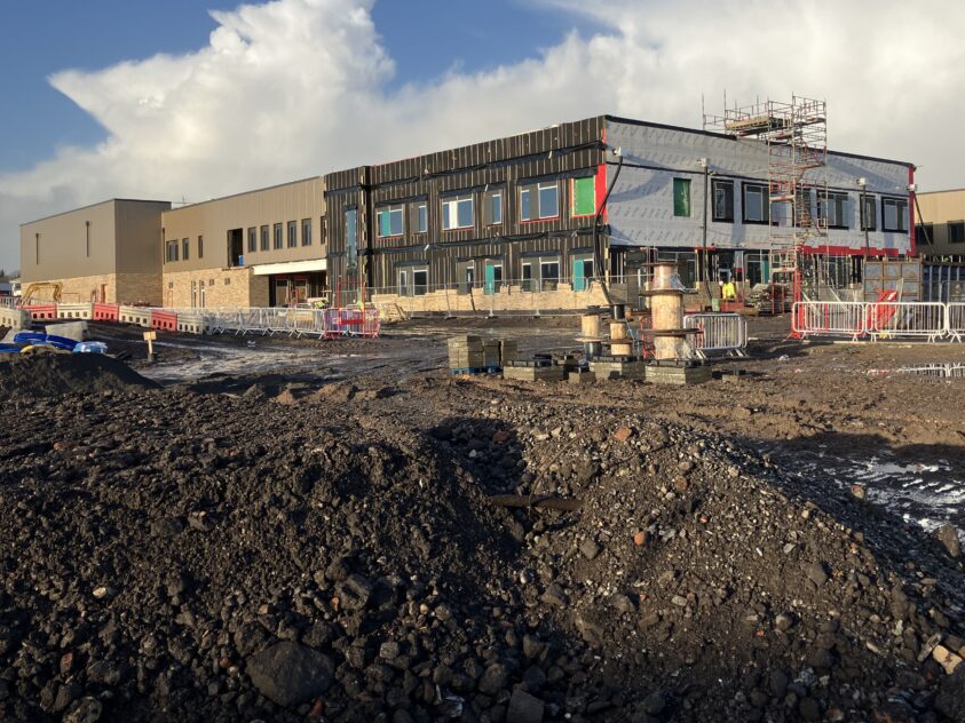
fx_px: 948
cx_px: 585
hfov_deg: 53.5
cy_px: 293
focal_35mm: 34
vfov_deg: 41.6
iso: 32
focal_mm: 3.99
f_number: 1.8
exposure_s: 1/1621
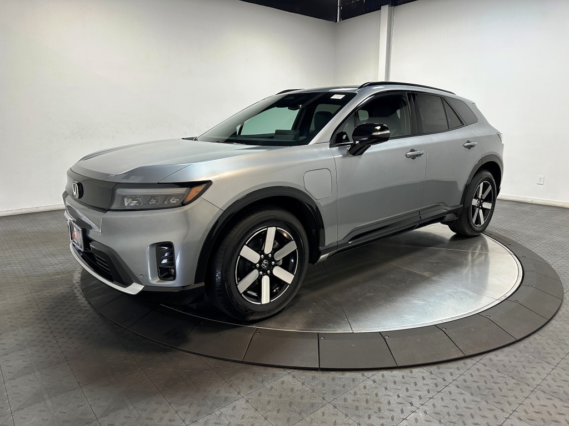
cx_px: 284
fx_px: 394
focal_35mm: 24
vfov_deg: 56.8
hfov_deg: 71.6
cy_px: 213
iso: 250
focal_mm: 6.86
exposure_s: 1/60
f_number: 1.78
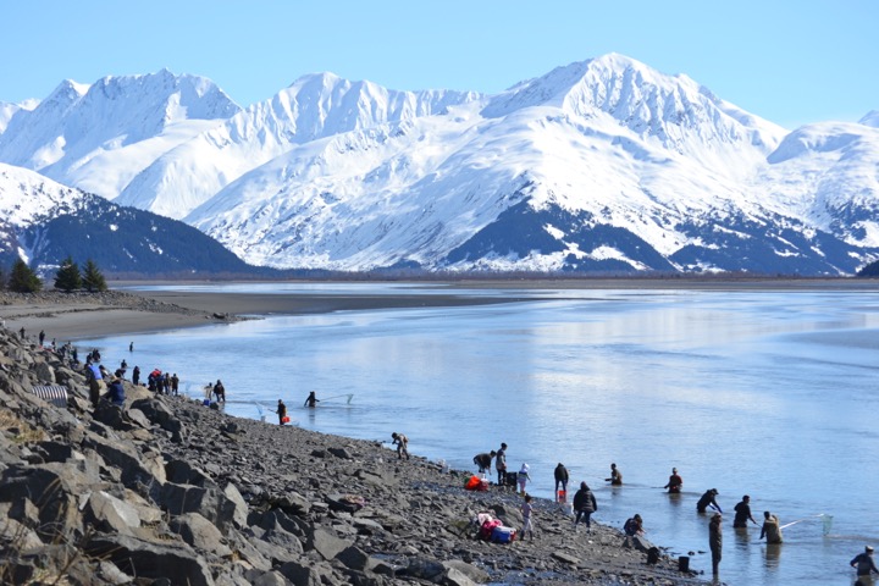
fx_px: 2930
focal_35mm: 120
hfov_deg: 17.1
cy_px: 293
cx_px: 440
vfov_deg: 11.4
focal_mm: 80
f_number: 9
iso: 100
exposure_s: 1/320
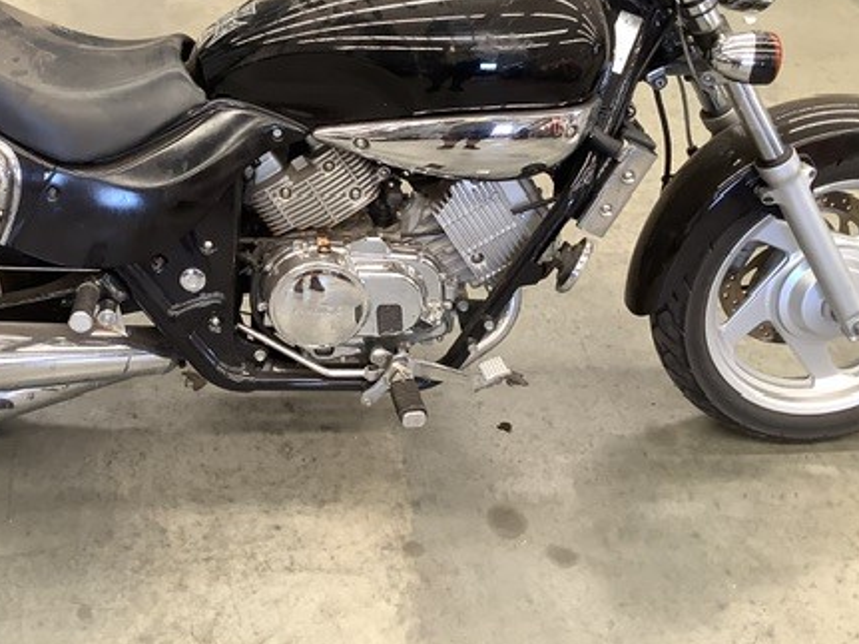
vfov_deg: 31.1
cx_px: 291
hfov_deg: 40.8
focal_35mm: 46
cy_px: 181
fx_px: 1141
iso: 100
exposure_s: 1/50
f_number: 2.4
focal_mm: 3.3
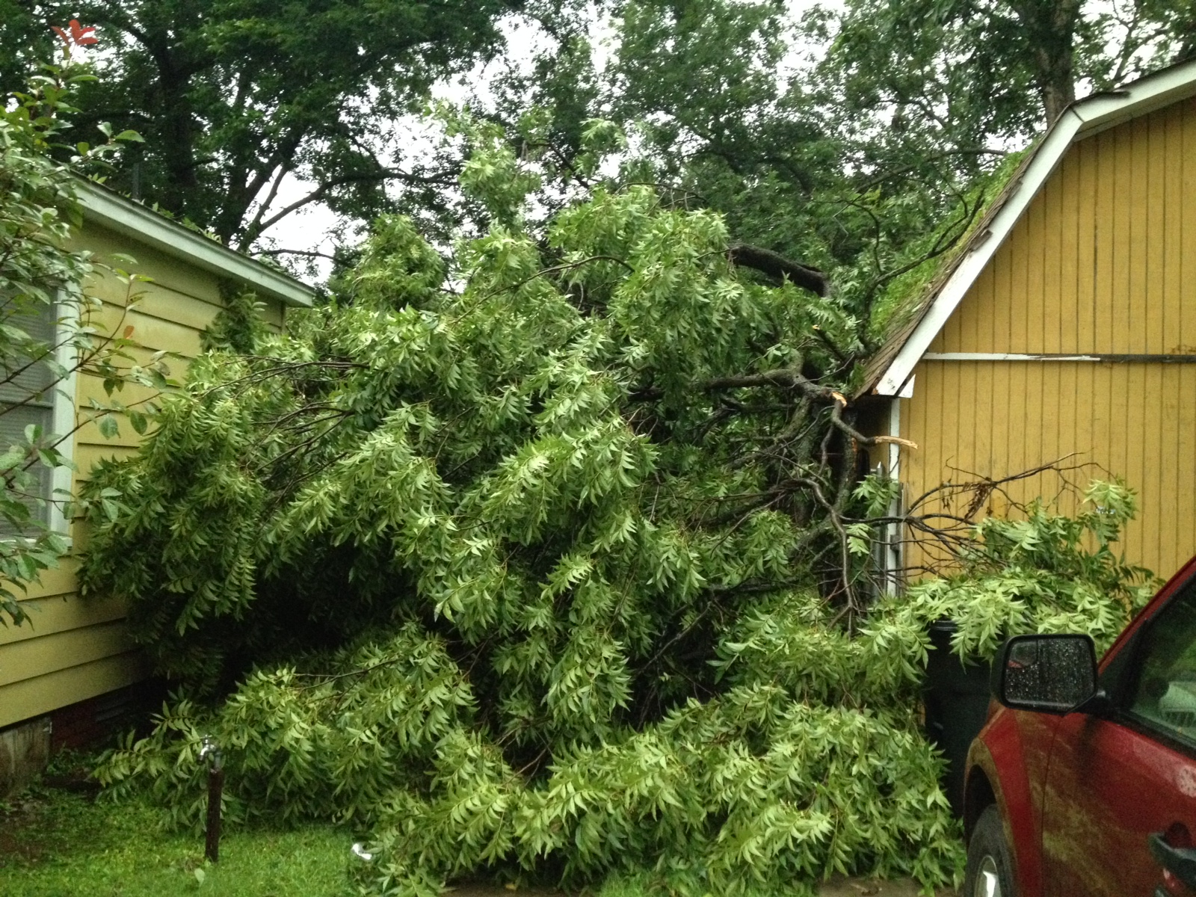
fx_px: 1209
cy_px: 448
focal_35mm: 35
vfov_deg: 40.7
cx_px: 598
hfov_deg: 52.6
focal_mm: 4.28
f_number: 2.4
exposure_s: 1/15
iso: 400
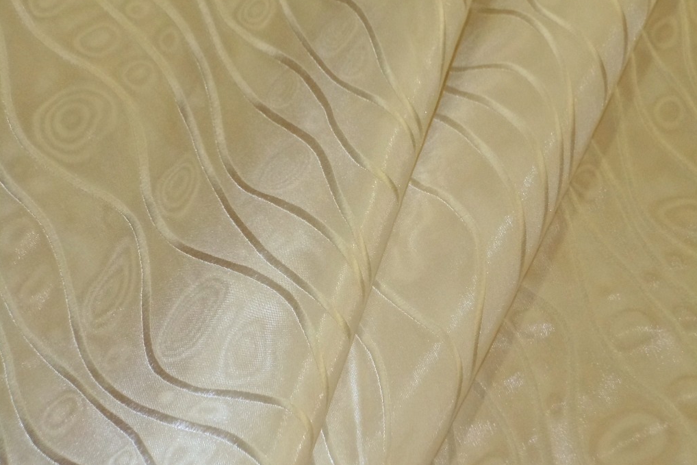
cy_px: 244
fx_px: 1762
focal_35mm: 91
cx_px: 348
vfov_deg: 15.0
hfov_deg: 22.4
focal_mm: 15.6
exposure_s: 1/125
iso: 640
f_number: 5.3
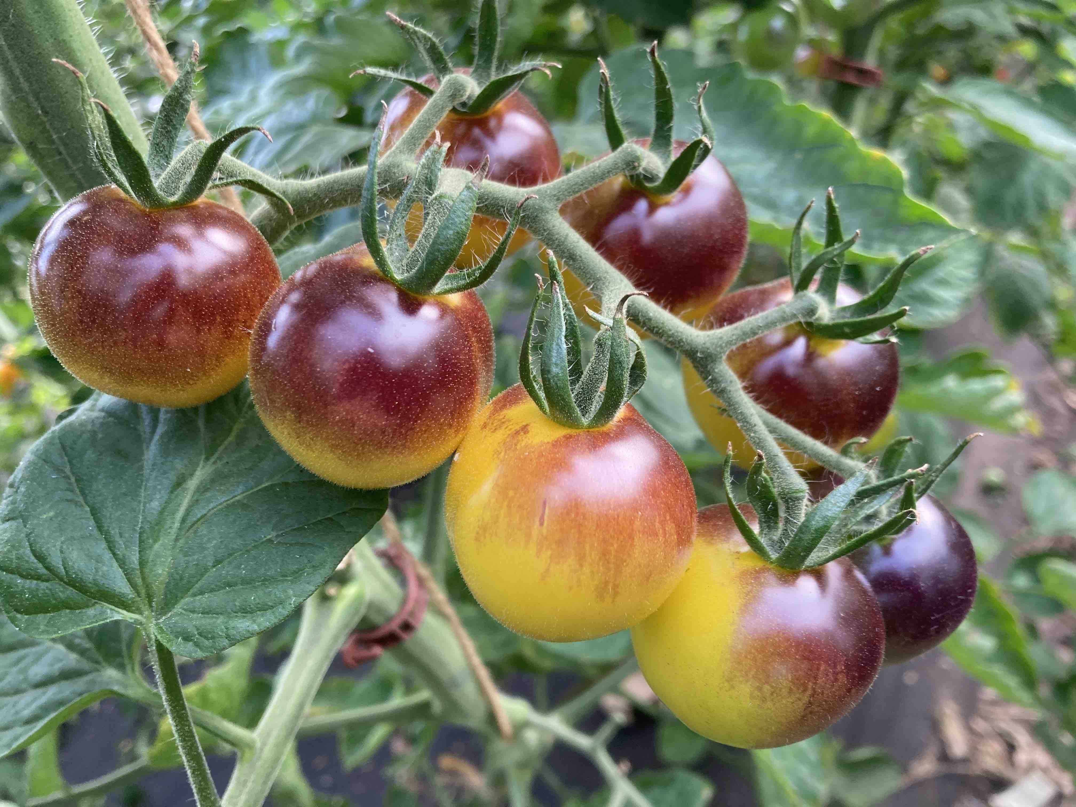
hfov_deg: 63.4
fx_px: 870
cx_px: 538
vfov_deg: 49.7
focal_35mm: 28
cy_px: 404
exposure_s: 1/92
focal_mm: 3.99
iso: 80
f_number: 1.8
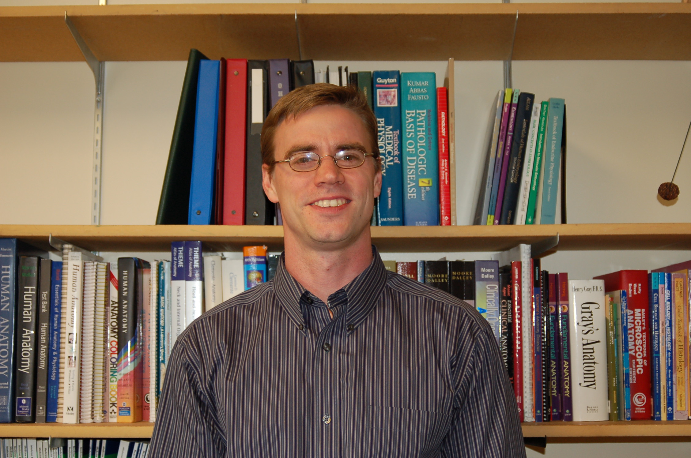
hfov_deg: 37.9
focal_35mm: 52
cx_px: 346
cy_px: 229
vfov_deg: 25.7
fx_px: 1006
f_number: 3.8
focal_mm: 35
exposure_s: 1/60
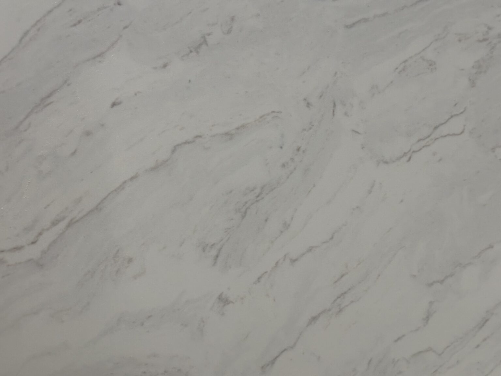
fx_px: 695
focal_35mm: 48
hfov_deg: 39.7
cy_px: 188
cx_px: 250
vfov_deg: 30.3
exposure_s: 1/120
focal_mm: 6.86
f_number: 1.78
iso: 125
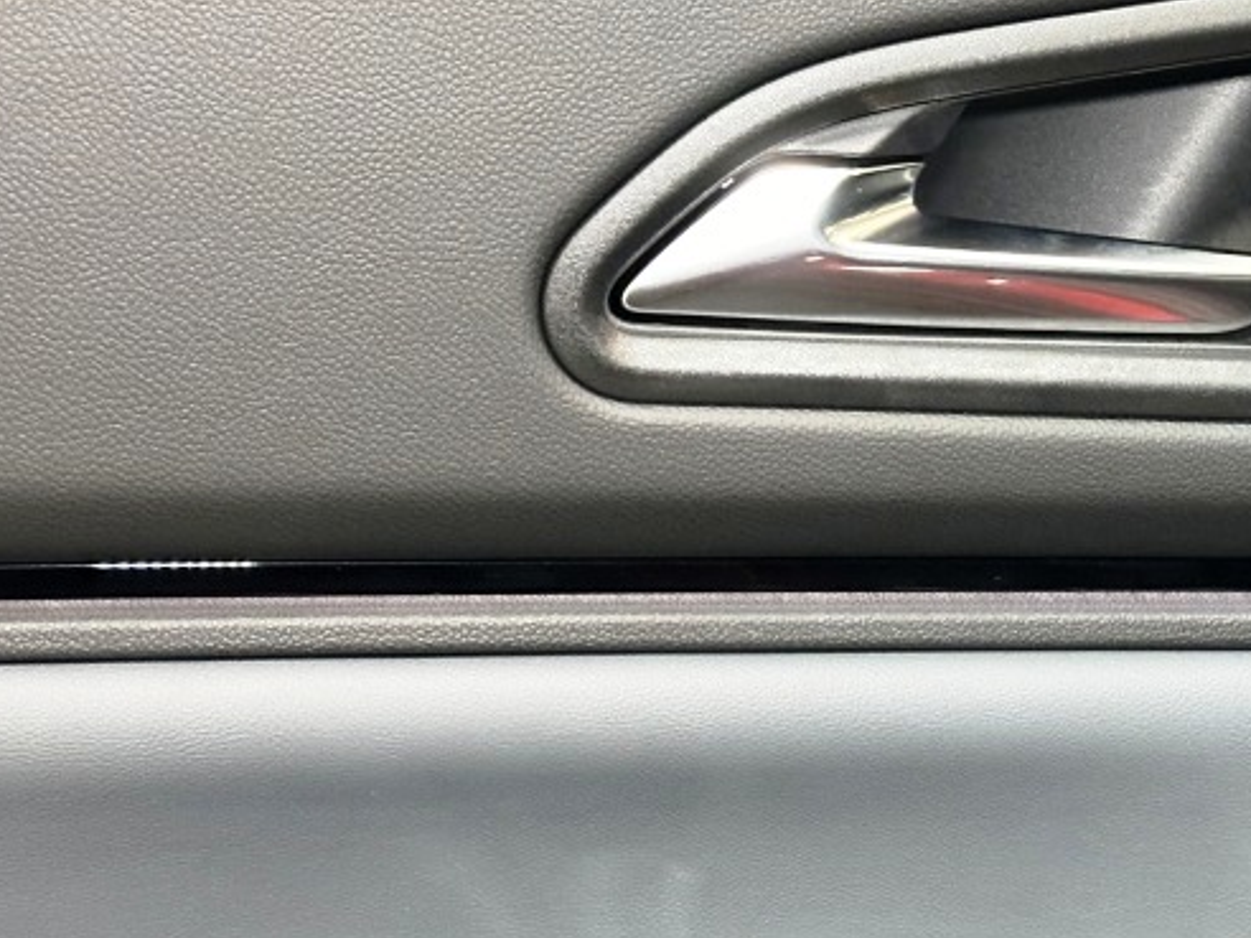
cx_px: 1106
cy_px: 745
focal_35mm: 100
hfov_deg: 19.3
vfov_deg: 14.7
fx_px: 3614
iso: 640
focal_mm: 6.86
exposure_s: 1/30
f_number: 1.78
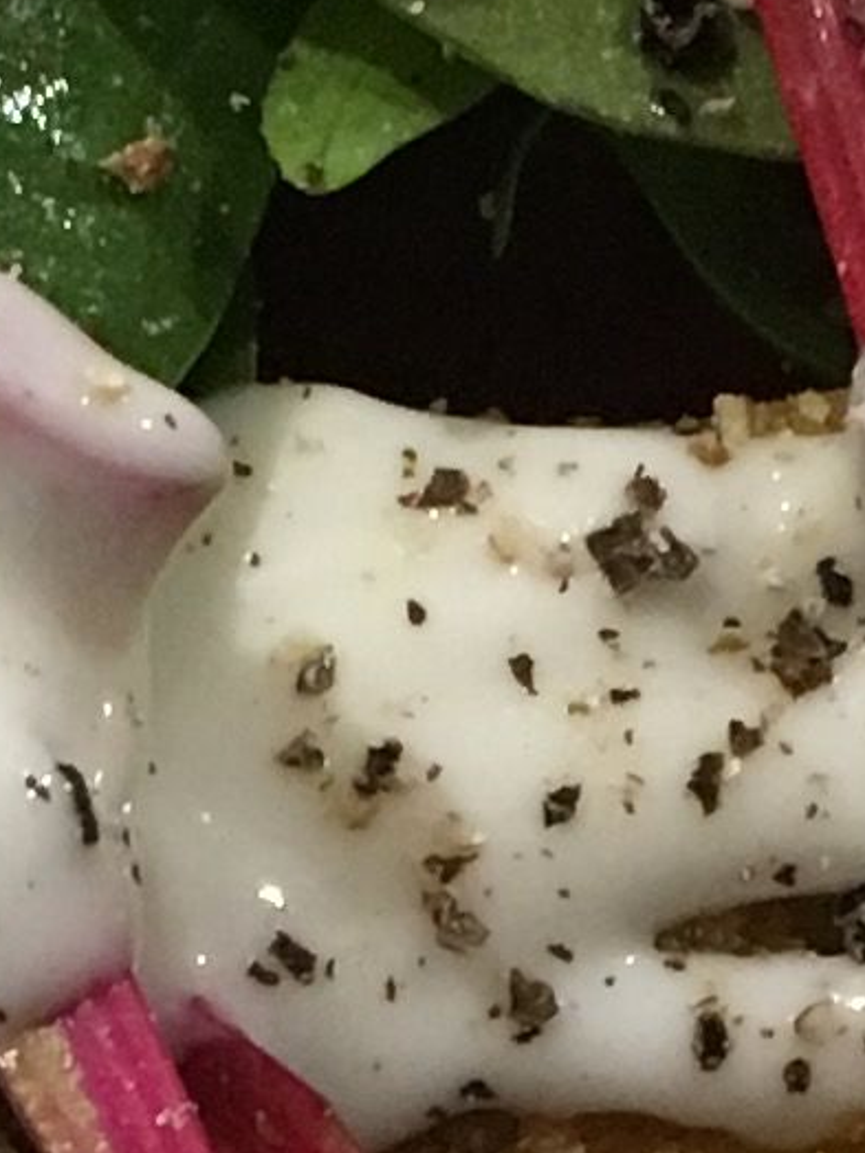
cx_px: 447
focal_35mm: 223
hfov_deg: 6.7
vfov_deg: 8.7
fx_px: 7430
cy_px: 1760
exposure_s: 1/33
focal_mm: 4.15
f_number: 2.2
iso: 200
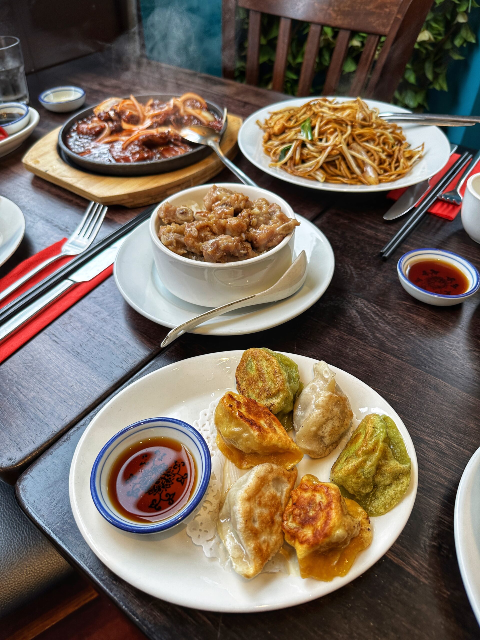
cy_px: 320
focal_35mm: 24
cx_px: 240
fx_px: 444
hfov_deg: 56.8
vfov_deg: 71.6
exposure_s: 1/100
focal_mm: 6.86
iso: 80
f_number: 1.78
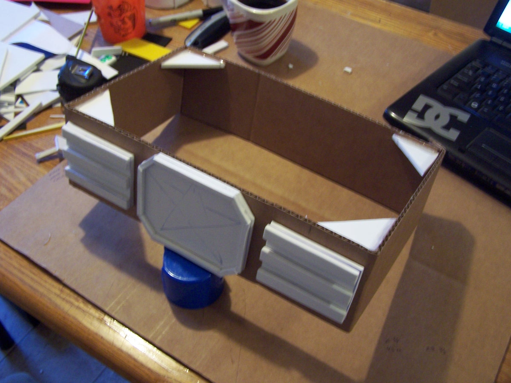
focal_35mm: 38
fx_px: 561
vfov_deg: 37.7
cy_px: 192
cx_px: 256
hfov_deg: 49.0
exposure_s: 1/8
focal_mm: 6.3
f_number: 2.8
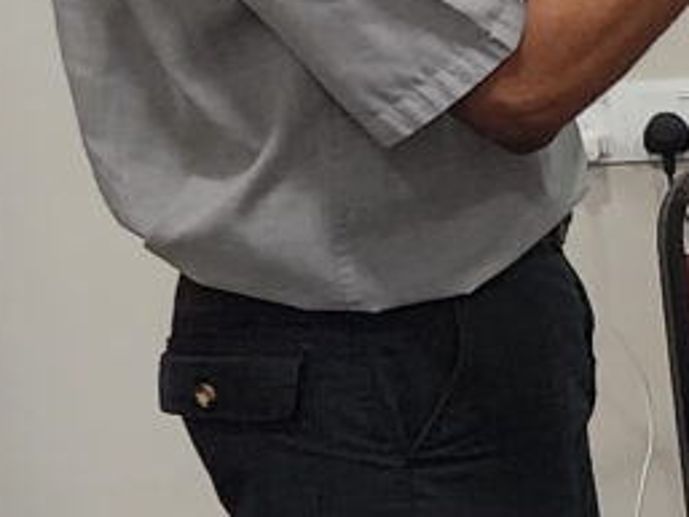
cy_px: 324
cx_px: 2233
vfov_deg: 8.1
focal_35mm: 183
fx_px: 3644
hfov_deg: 8.5
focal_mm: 6.4
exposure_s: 1/100
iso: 500
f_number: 1.8
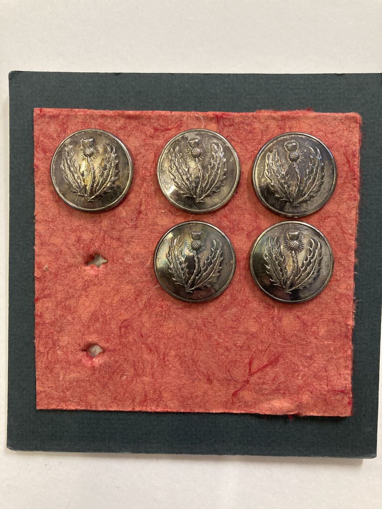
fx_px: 412
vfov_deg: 63.4
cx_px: 191
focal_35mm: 28
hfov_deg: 49.8
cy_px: 254
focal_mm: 3.99
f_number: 1.8
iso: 160
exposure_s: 1/50
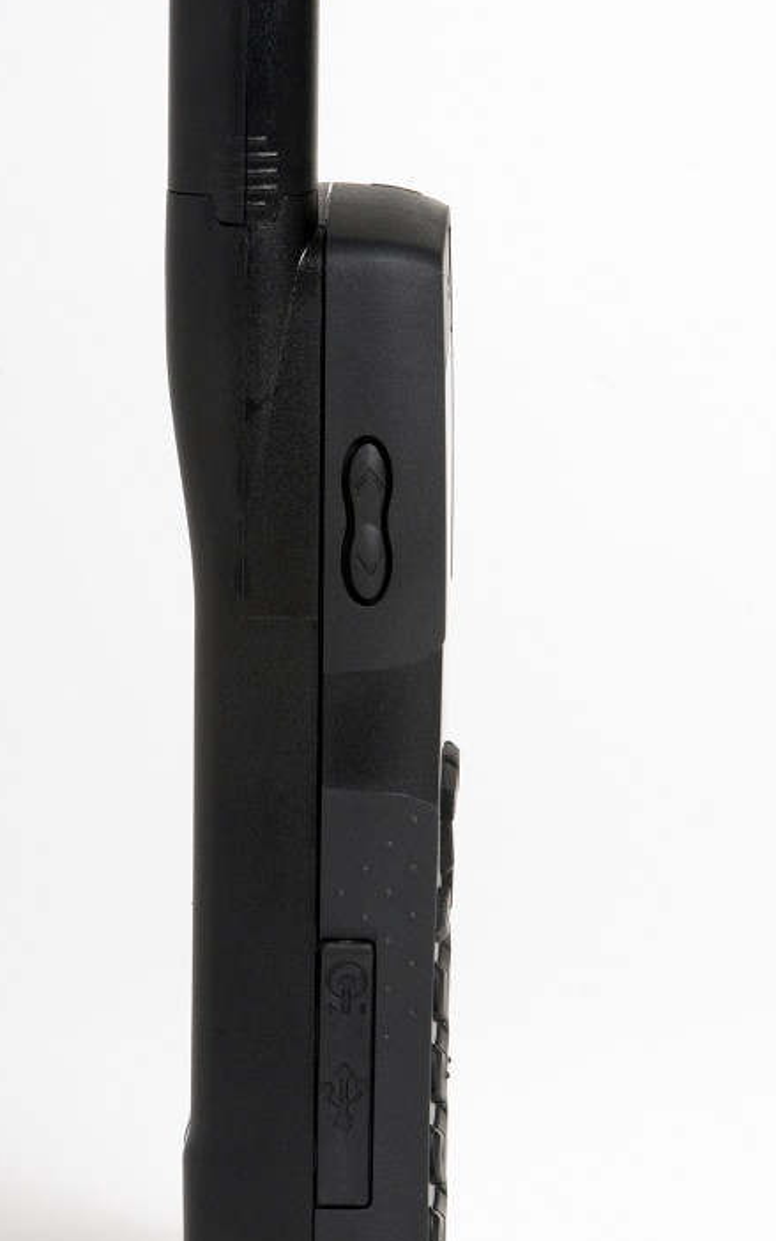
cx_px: 311
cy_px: 559
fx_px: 13563
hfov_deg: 3.3
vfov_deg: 5.2
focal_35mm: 401
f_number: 16
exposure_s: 1/200
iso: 200
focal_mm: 180
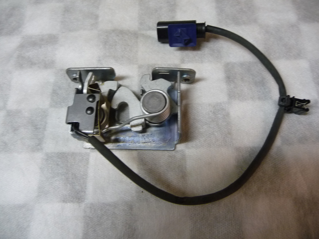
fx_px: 258
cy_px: 120
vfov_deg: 49.7
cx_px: 160
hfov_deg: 63.4
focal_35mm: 28
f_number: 3.3
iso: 250
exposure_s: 1/30
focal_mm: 4.7
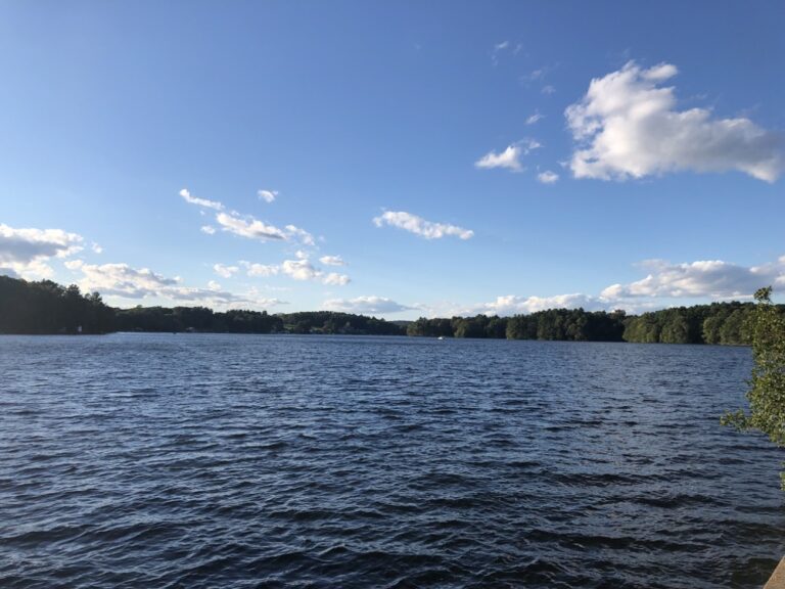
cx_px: 392
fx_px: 635
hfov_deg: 63.4
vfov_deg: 49.7
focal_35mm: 28
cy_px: 294
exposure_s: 1/2000
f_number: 1.8
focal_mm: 3.99
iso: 20
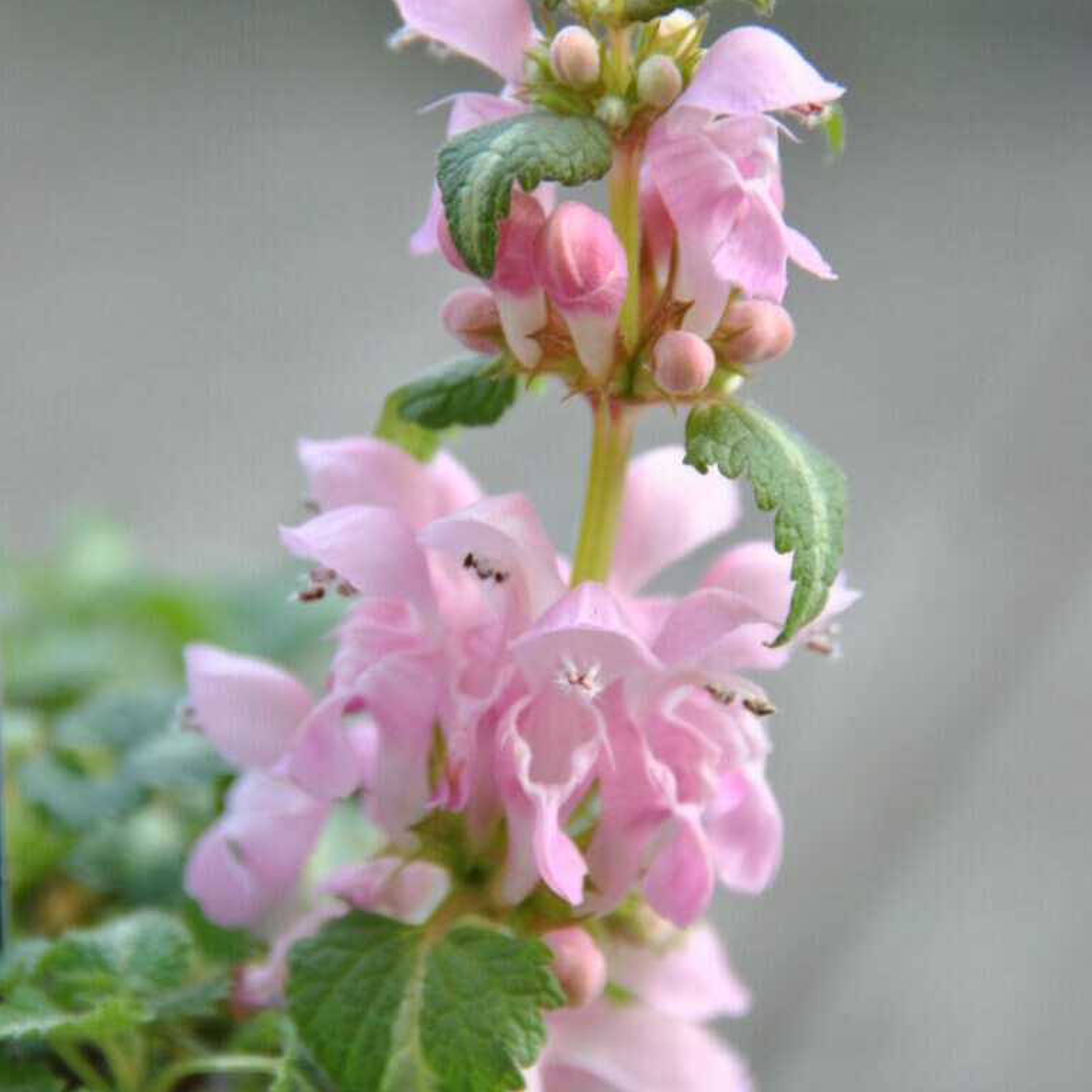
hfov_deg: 4.6
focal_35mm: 383
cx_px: 547
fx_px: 13669
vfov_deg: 4.6
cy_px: 588
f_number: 6.3
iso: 400
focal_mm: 200
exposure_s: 1/125
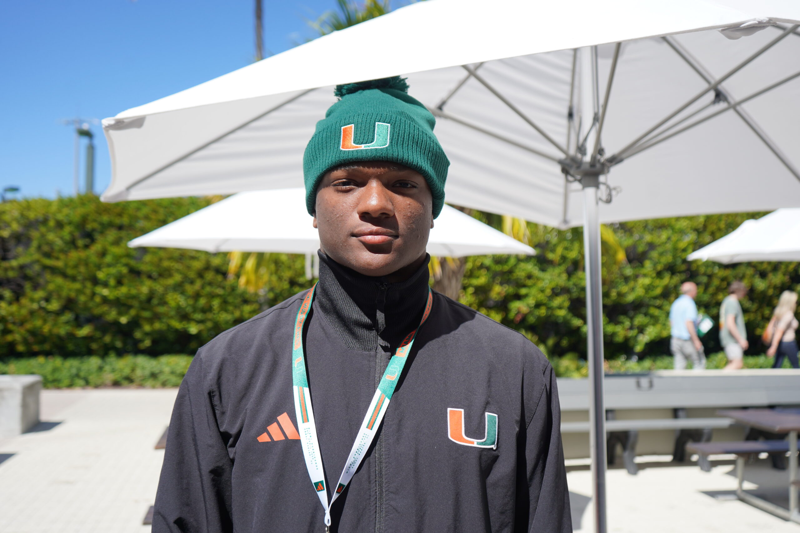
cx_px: 400
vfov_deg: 35.9
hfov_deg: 51.9
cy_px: 266
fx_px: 822
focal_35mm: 37
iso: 100
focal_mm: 37
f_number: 4.5
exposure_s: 1/640
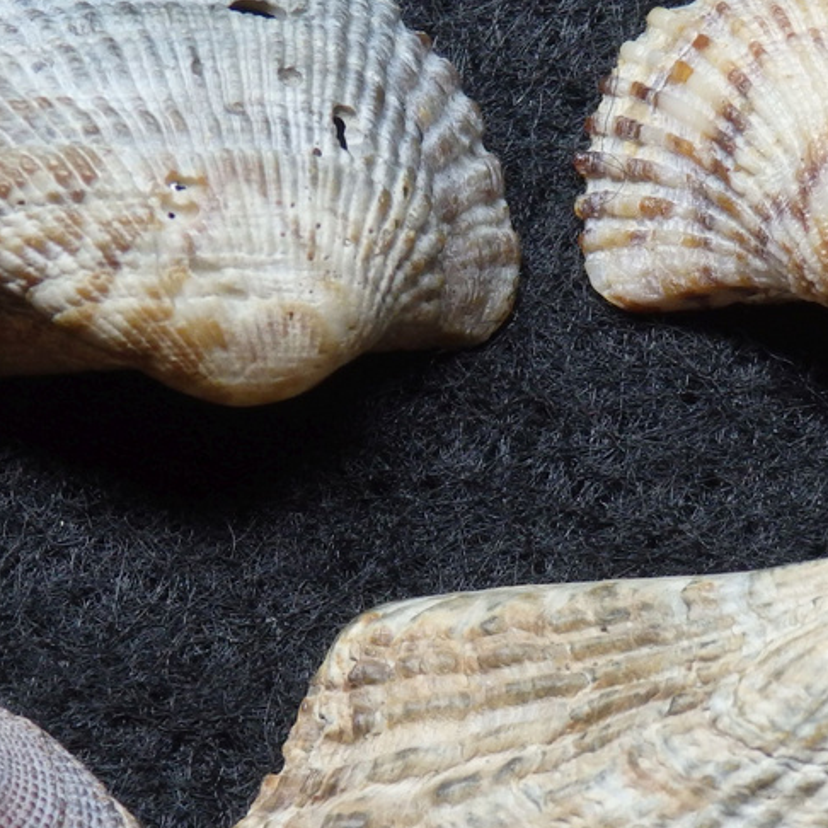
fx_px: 4682
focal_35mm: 173
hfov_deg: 10.1
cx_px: 400
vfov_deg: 10.1
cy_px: 559
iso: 250
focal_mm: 11.9
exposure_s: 1/100
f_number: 4.4
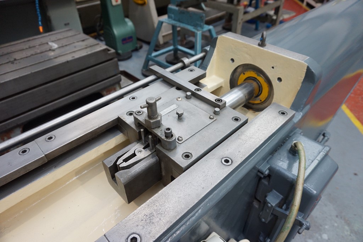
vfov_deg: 53.1
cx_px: 182
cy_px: 121
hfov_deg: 73.7
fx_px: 242
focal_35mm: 24
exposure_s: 1/60
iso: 800
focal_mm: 16
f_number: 4
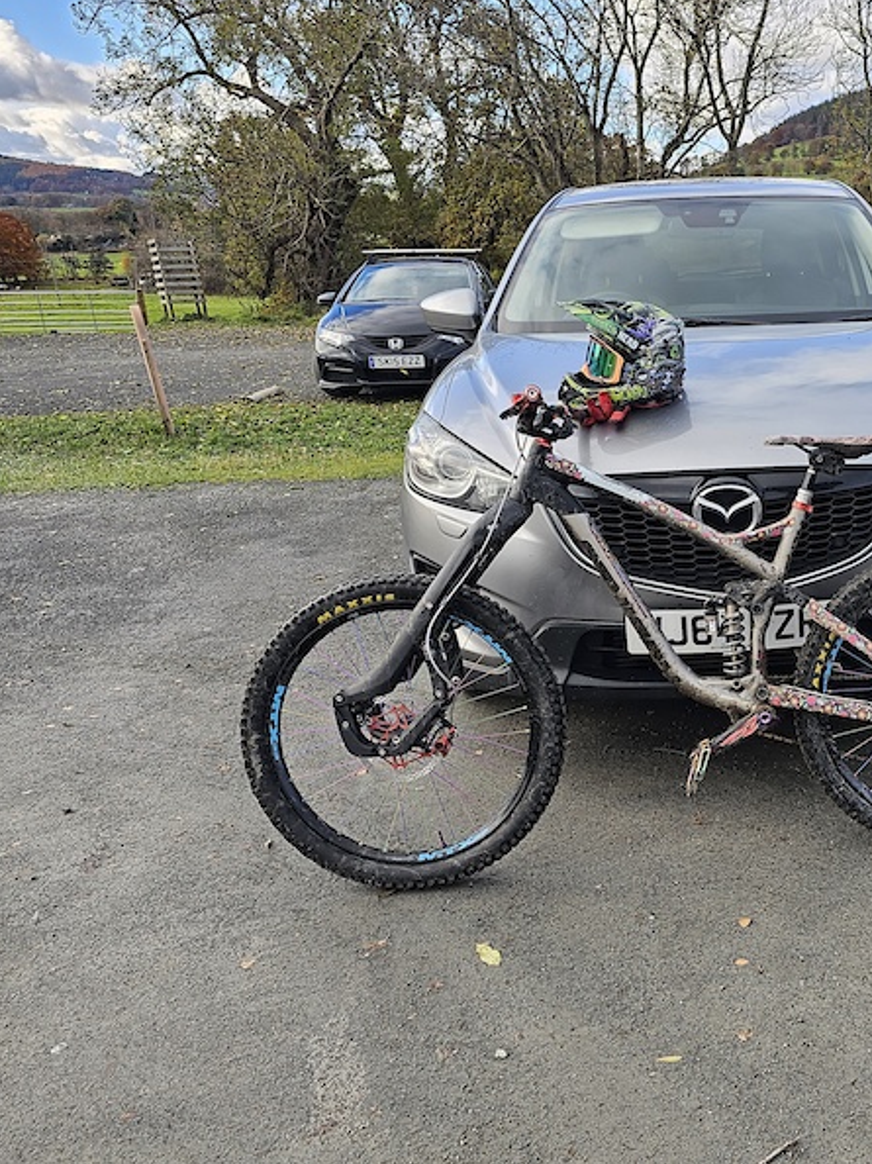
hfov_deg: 42.7
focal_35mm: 31
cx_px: 733
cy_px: 584
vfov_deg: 58.4
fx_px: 1042
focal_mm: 6.3
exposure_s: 1/192
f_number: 1.7
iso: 20
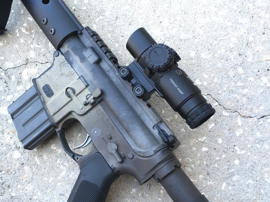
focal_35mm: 29
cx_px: 135
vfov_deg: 48.2
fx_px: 226
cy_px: 101
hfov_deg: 61.7
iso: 40
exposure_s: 1/120
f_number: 2.2
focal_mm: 4.15
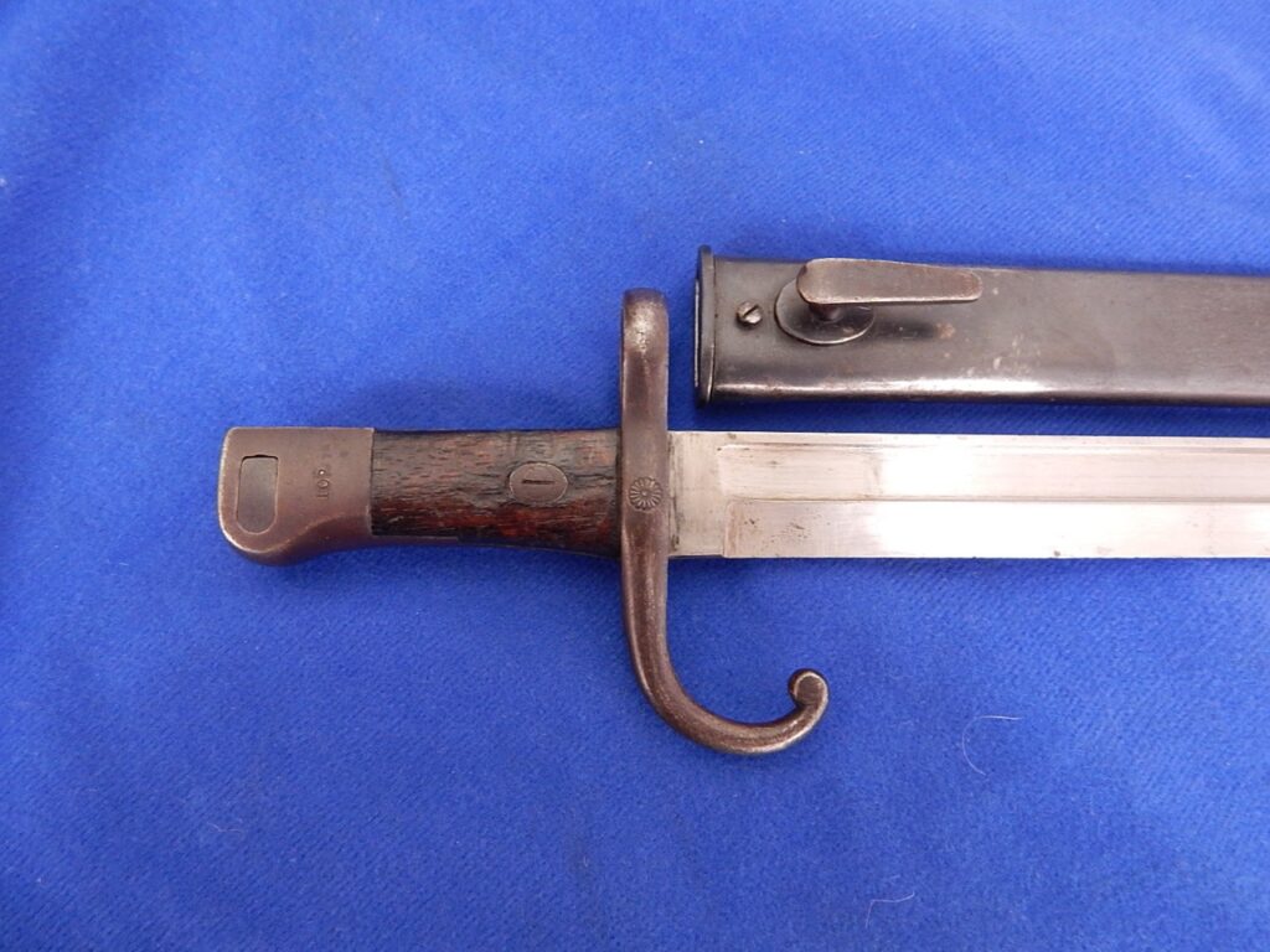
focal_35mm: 22
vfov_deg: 61.1
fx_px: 807
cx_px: 635
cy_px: 476
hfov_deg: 76.4
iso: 400
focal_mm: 4
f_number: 3
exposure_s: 1/10
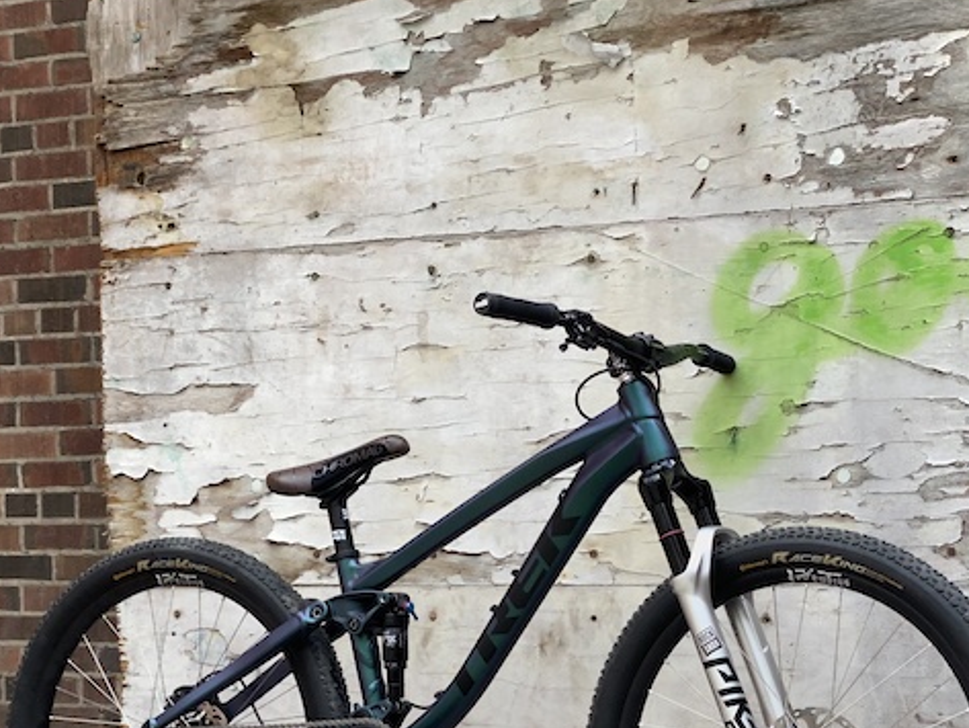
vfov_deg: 16.7
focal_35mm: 88
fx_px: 2464
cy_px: 552
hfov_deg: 22.2
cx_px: 529
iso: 40
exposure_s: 1/122
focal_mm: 6
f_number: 2
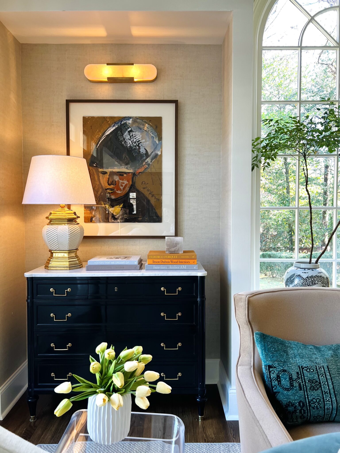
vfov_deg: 67.3
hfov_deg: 53.1
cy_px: 226
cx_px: 170
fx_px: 340
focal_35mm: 26
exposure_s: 1/120
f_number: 1.5
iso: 125
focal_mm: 5.7
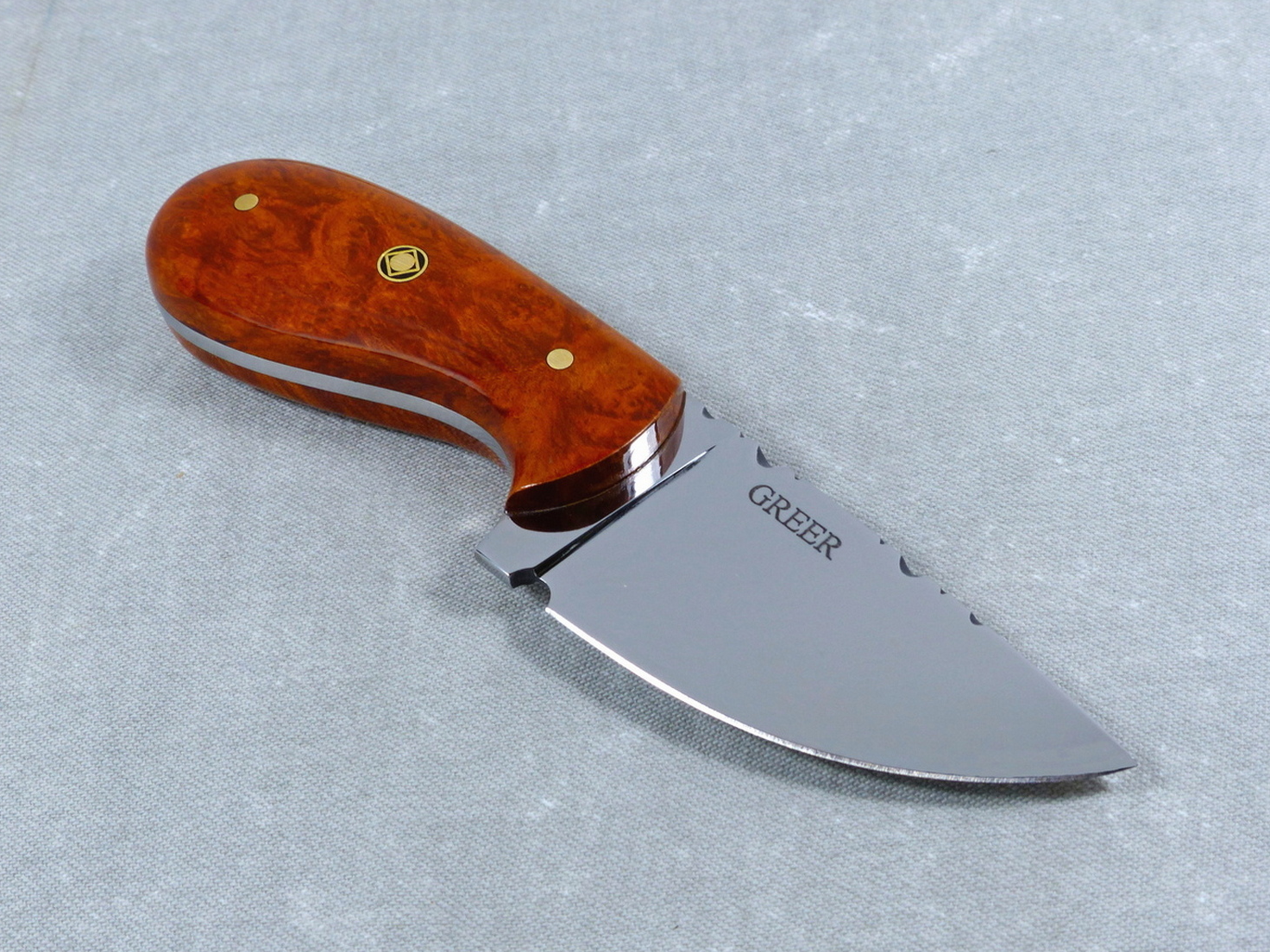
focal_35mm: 53
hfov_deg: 36.2
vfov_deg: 27.5
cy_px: 475
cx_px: 635
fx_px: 1944
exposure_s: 1/80
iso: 100
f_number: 5.6
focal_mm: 9.4
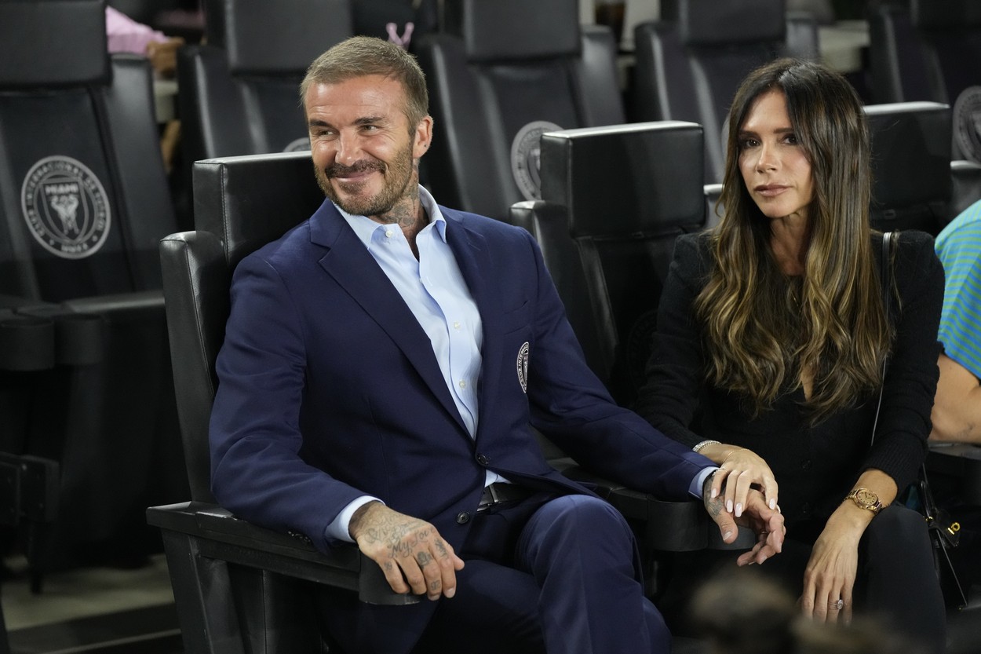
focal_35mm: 159
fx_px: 4332
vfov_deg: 8.6
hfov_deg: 12.9
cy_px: 327
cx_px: 490
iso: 6400
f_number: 4
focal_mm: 159
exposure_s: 1/800
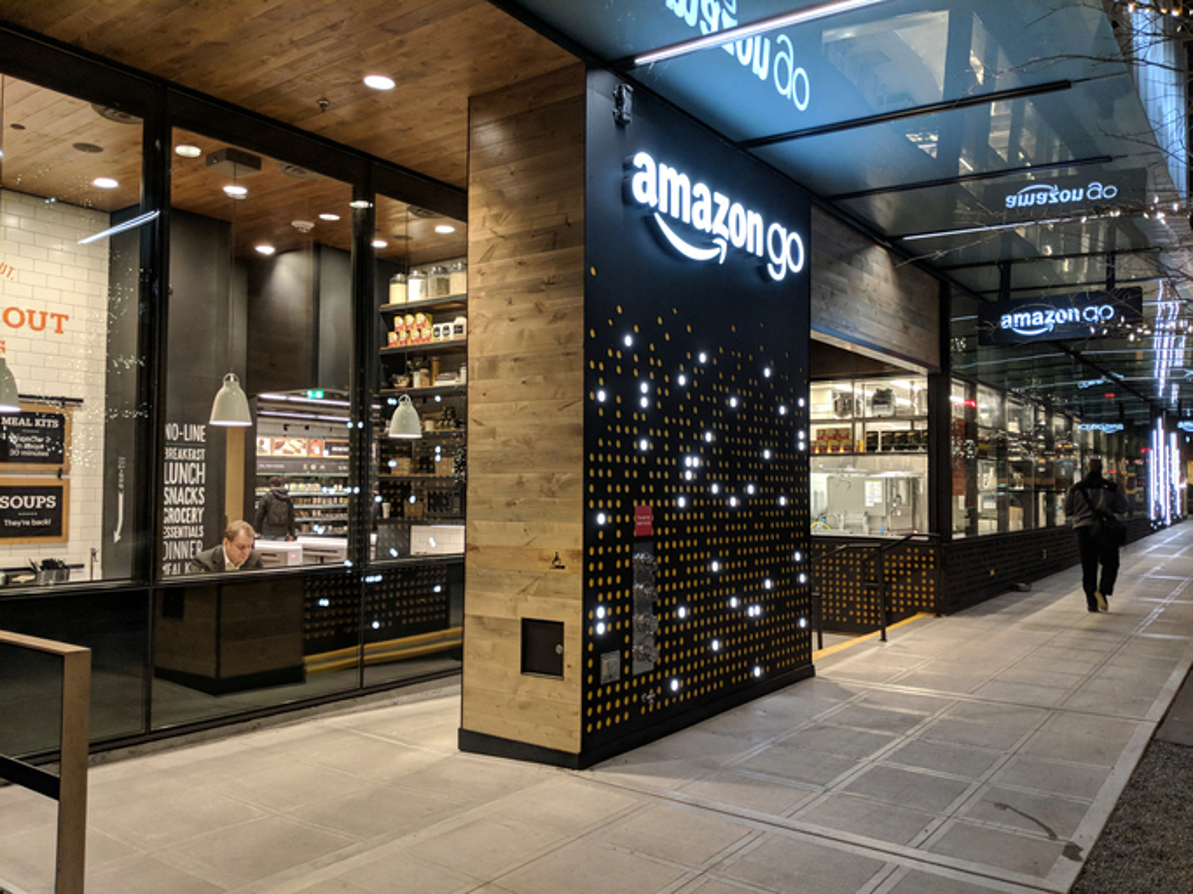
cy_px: 447
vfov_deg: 51.3
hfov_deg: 65.3
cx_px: 596
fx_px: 930
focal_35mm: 27
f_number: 1.8
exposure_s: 1/60
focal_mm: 4.44
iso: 158
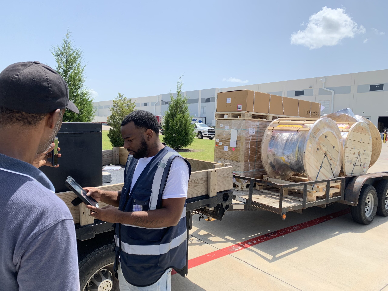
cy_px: 146
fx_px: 291
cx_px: 194
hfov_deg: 67.3
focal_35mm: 26
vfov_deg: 53.1
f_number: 1.8
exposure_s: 1/1314
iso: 25
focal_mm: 4.25
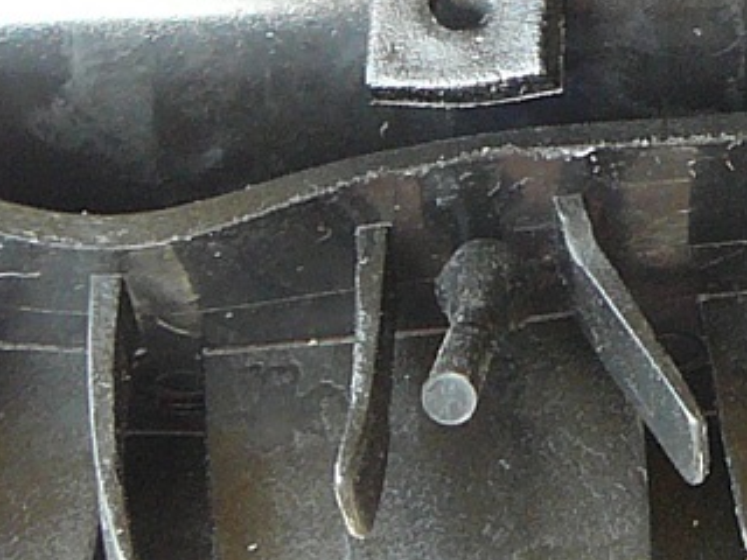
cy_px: 49
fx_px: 3625
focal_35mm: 168
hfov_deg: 11.5
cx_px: 920
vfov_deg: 8.8
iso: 100
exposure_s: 1/50
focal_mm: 5.2
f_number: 2.8
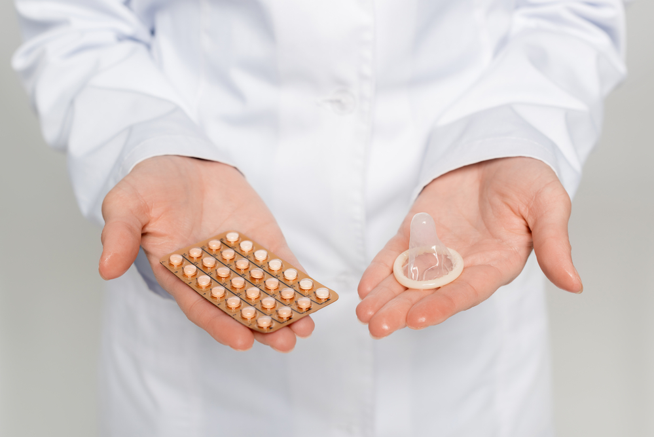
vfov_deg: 27.0
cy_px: 218
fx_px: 909
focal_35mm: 50
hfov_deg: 39.6
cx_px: 327
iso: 100
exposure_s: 1/160
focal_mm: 50
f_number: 5
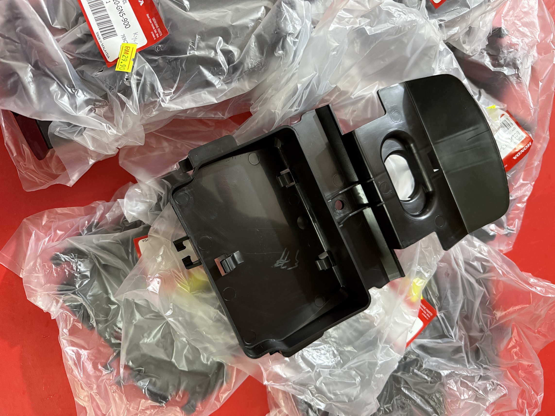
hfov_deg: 71.6
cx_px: 278
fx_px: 385
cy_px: 208
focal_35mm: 24
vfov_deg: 56.8
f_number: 1.78
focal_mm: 6.76
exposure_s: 1/44
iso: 800
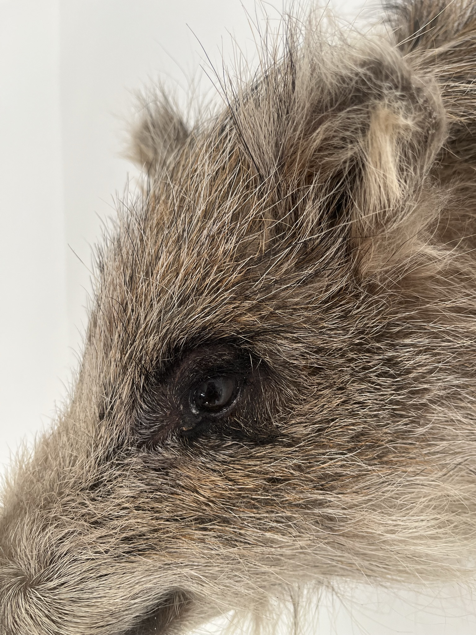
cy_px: 318
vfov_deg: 67.3
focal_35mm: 26
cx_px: 238
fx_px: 477
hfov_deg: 53.1
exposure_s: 1/121
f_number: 1.6
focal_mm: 5.1
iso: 125
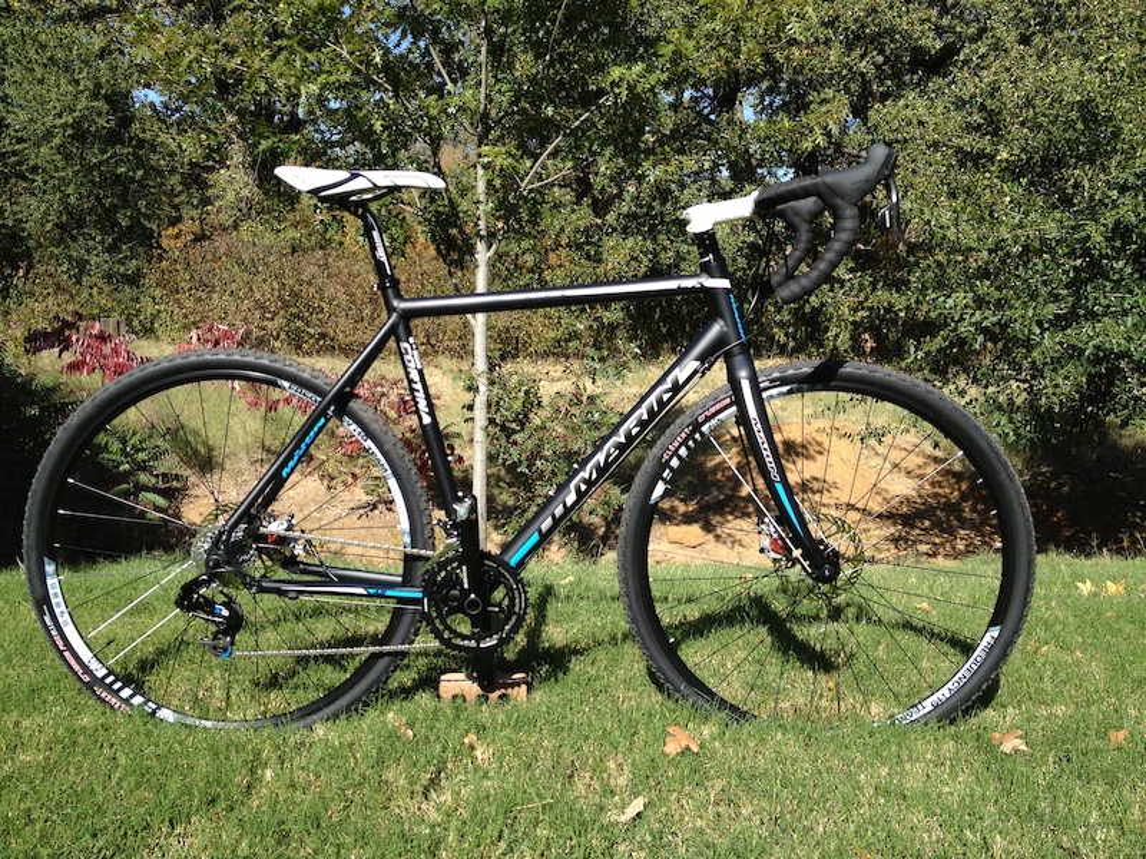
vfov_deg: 40.7
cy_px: 430
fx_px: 1159
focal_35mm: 35
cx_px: 573
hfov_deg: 52.6
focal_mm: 4.28
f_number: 2.4
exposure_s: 1/1227
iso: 50
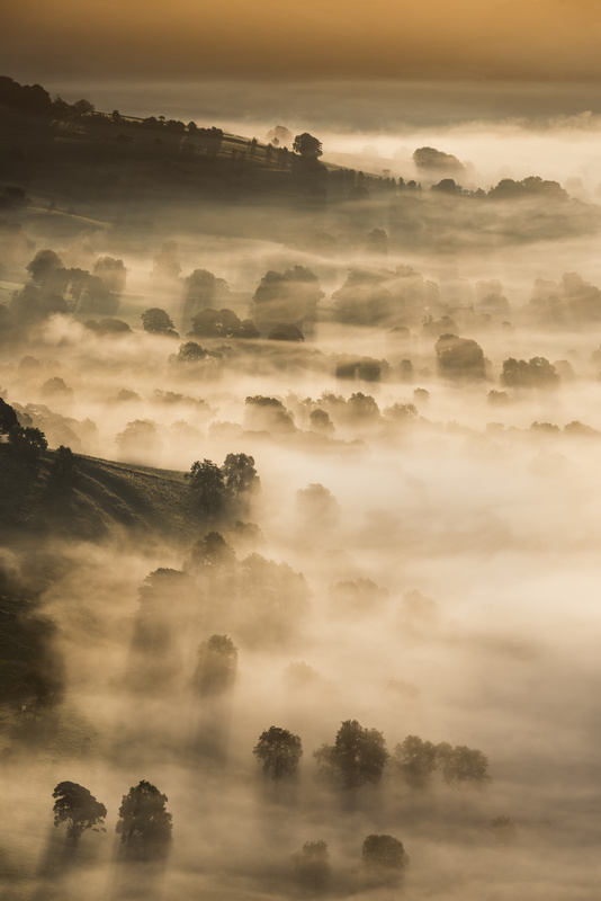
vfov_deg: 11.7
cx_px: 300
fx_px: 4378
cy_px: 450
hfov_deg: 7.9
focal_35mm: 175
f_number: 11
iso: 100
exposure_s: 1/320
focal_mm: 175
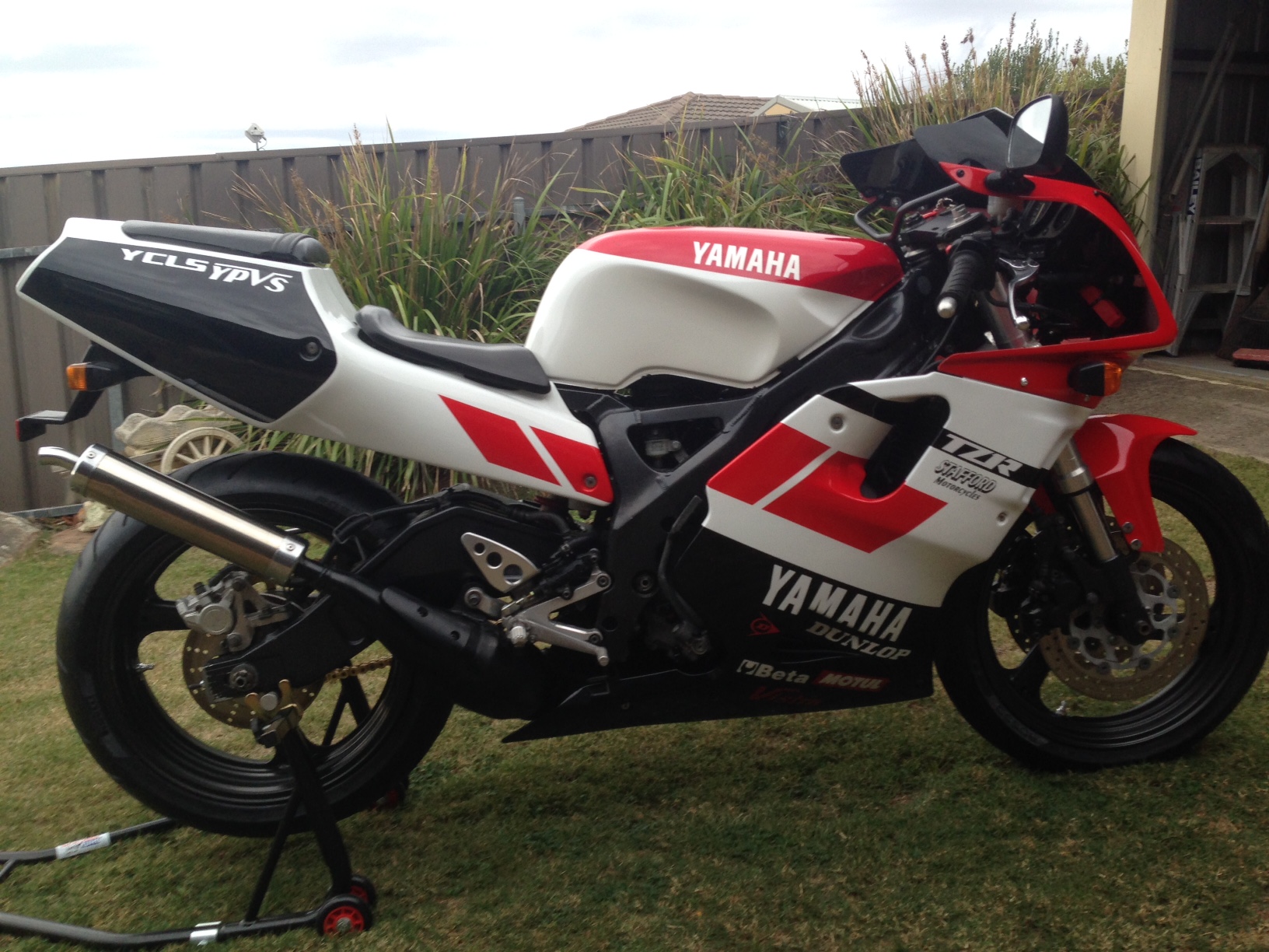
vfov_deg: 42.9
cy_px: 476
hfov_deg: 55.4
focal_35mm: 33
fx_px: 1210
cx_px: 634
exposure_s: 1/120
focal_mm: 4.12
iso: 80
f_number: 2.4
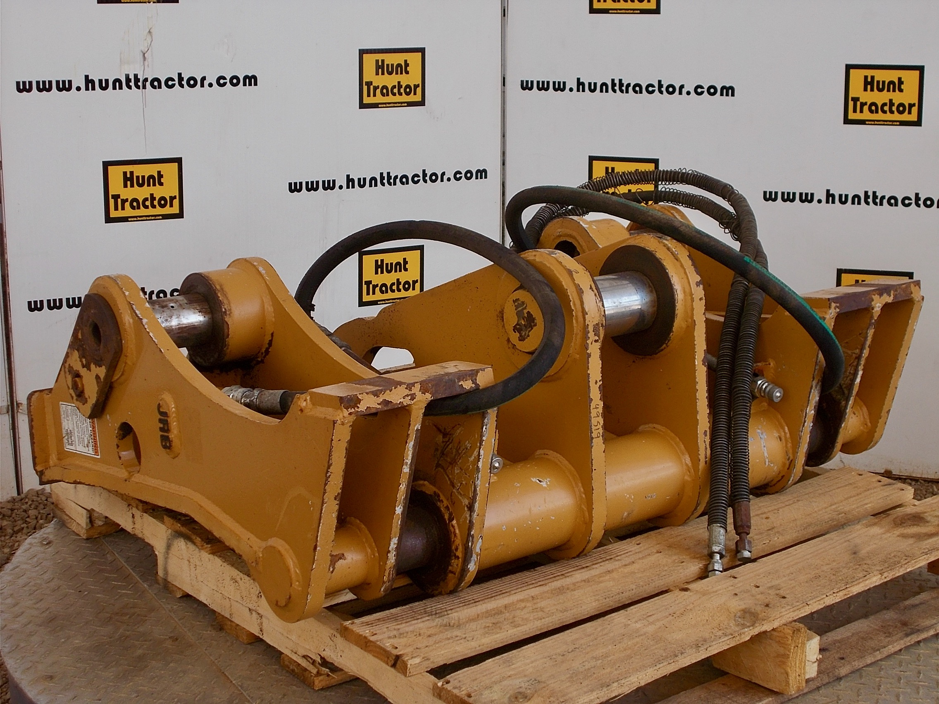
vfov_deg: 25.2
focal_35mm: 58
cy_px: 352
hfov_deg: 33.2
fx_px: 1573
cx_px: 470
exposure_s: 1/80
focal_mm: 10.3
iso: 80
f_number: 4.9
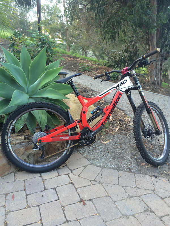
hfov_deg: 48.2
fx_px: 190
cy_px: 113
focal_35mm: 29
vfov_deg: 61.7
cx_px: 85
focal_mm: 4.15
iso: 40
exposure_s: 1/30
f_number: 2.2
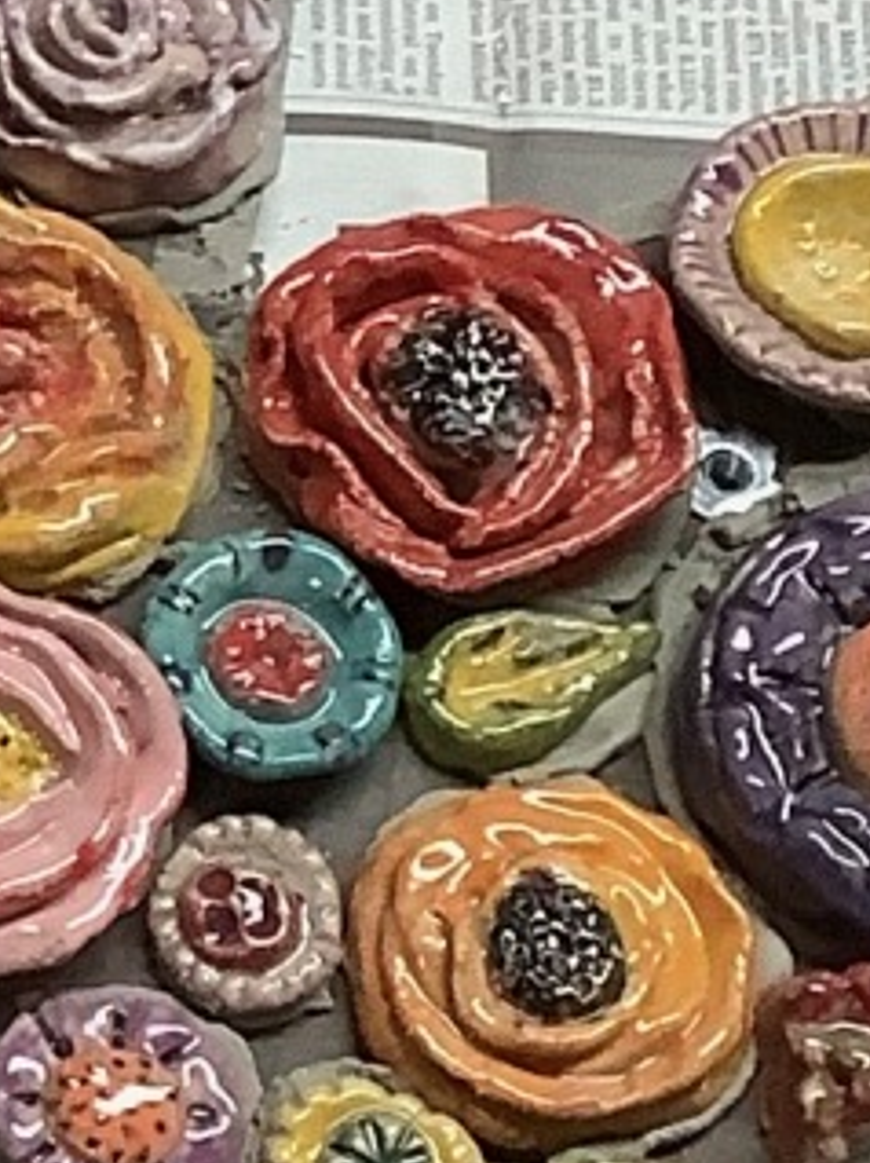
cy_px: -205
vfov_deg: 10.0
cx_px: -877
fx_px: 6543
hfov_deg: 7.3
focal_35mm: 195
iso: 200
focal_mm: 3.3
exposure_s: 1/60
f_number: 2.4
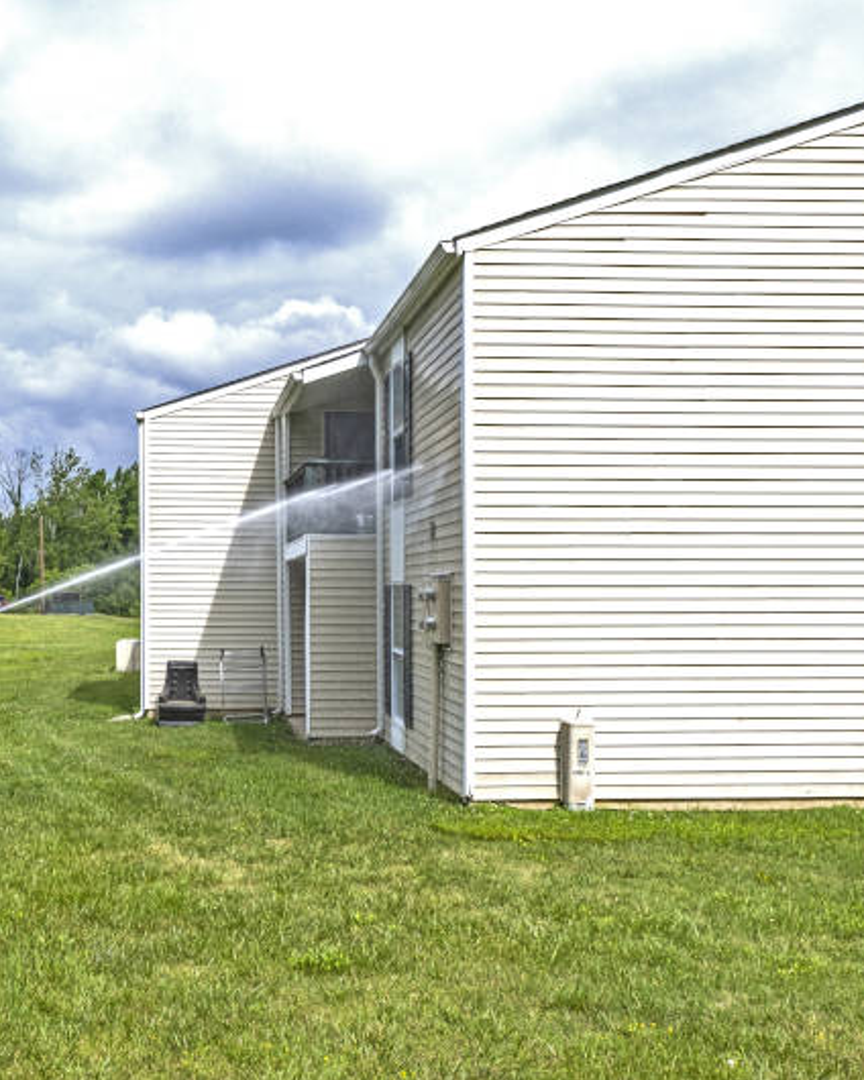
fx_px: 1087
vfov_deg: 52.8
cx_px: 324
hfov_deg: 43.0
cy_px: 539
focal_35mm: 34
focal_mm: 16
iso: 250
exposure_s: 1/500
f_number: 13
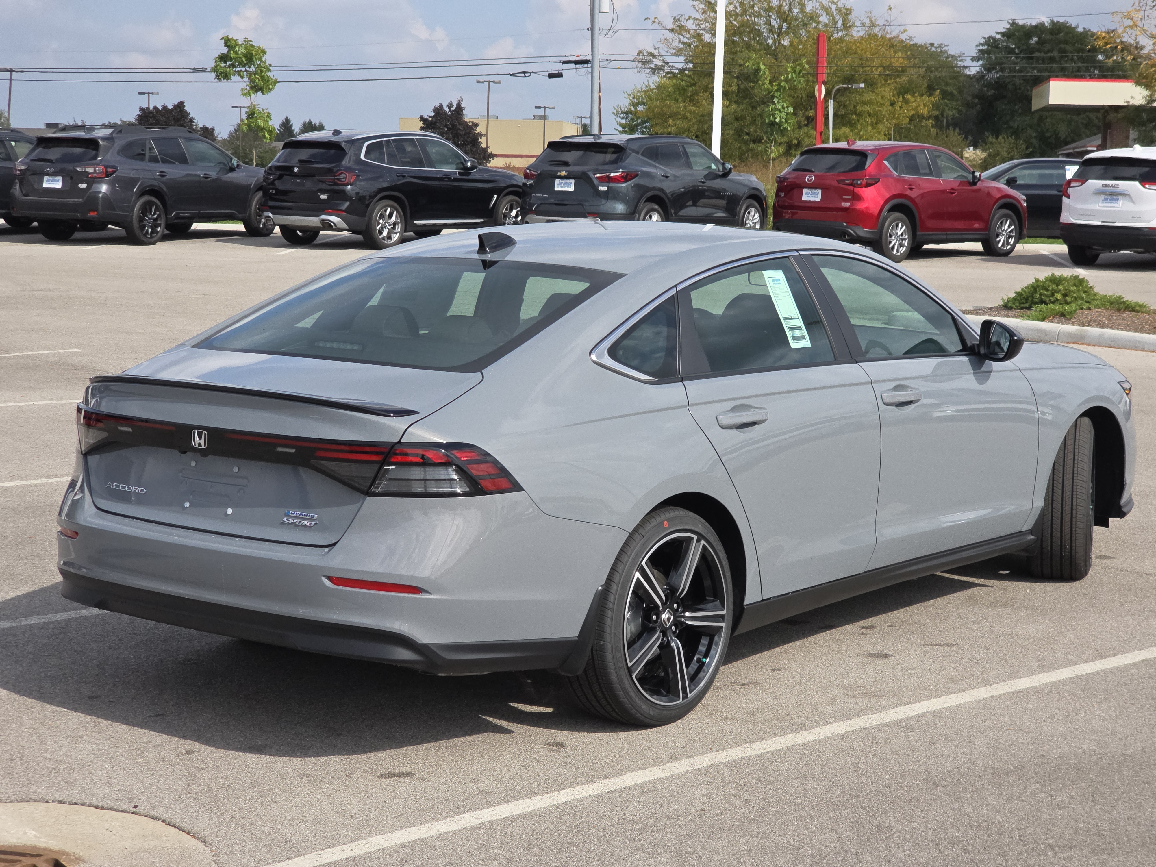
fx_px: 2304
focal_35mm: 69
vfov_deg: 21.3
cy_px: 434
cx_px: 578
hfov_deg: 28.2
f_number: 2.4
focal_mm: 7.9
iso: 50
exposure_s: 1/2049
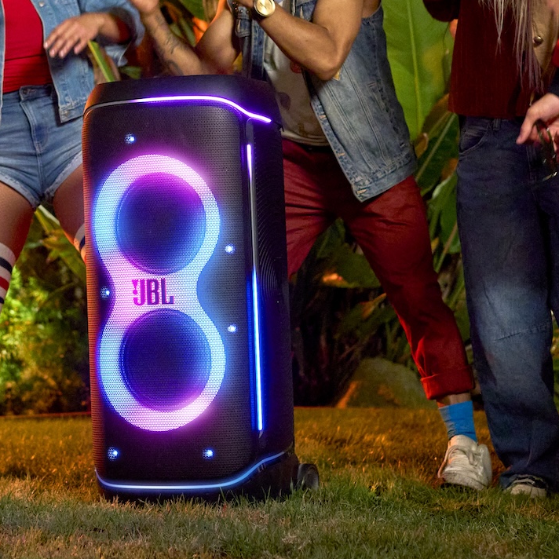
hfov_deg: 13.8
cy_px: 125
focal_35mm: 126
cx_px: 193
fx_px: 2302
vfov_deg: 13.8
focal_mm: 55
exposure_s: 1/125
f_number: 2.8
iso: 3200
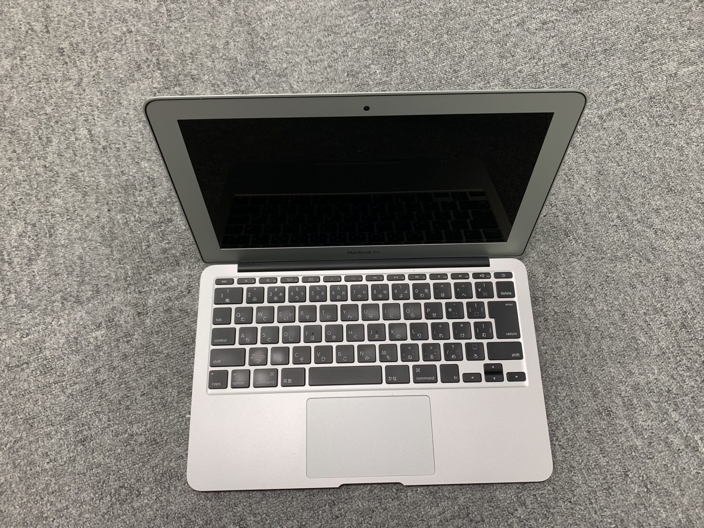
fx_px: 529
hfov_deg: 67.3
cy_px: 264
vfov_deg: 53.1
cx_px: 352
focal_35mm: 26
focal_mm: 4.25
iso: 64
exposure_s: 1/60
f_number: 1.8
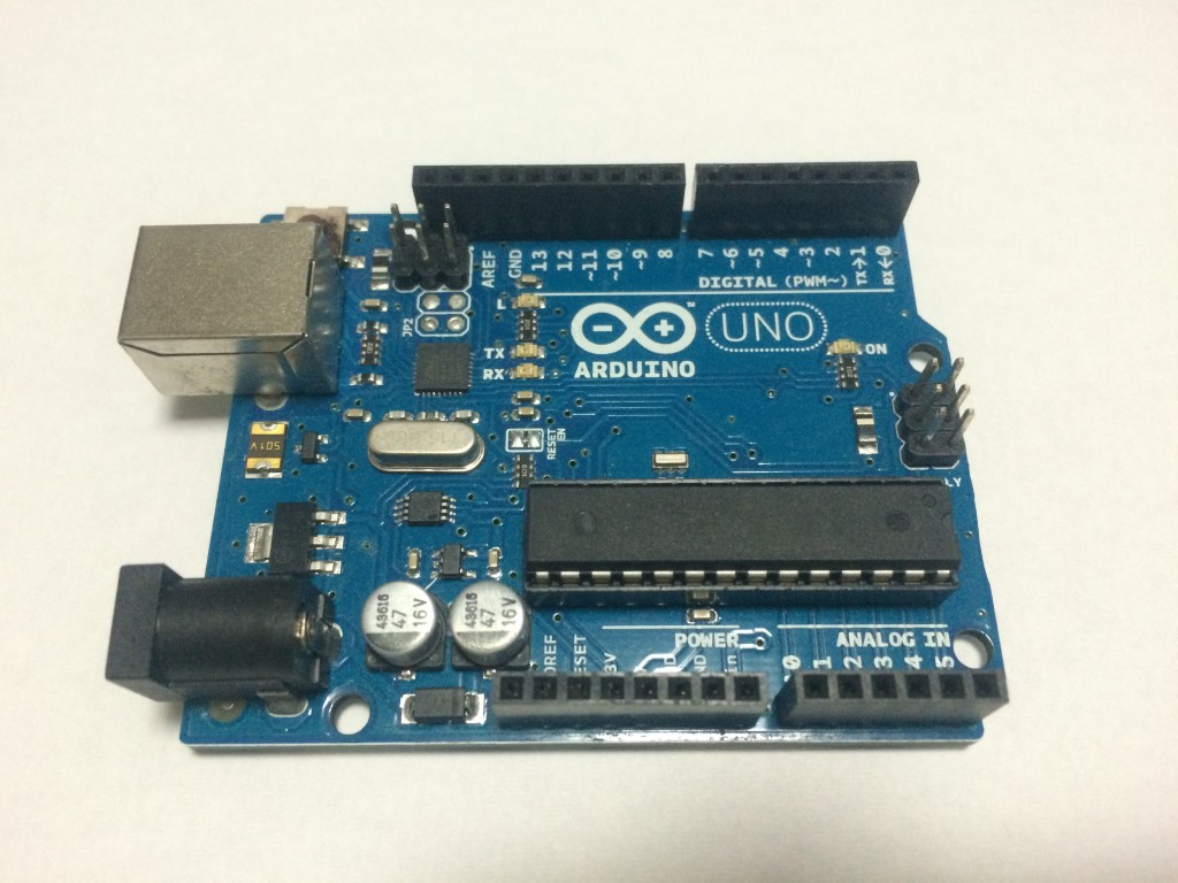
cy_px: 442
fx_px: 987
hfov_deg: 61.7
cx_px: 589
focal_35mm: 29
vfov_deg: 48.2
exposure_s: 1/15
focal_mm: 4.15
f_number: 2.2
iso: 320
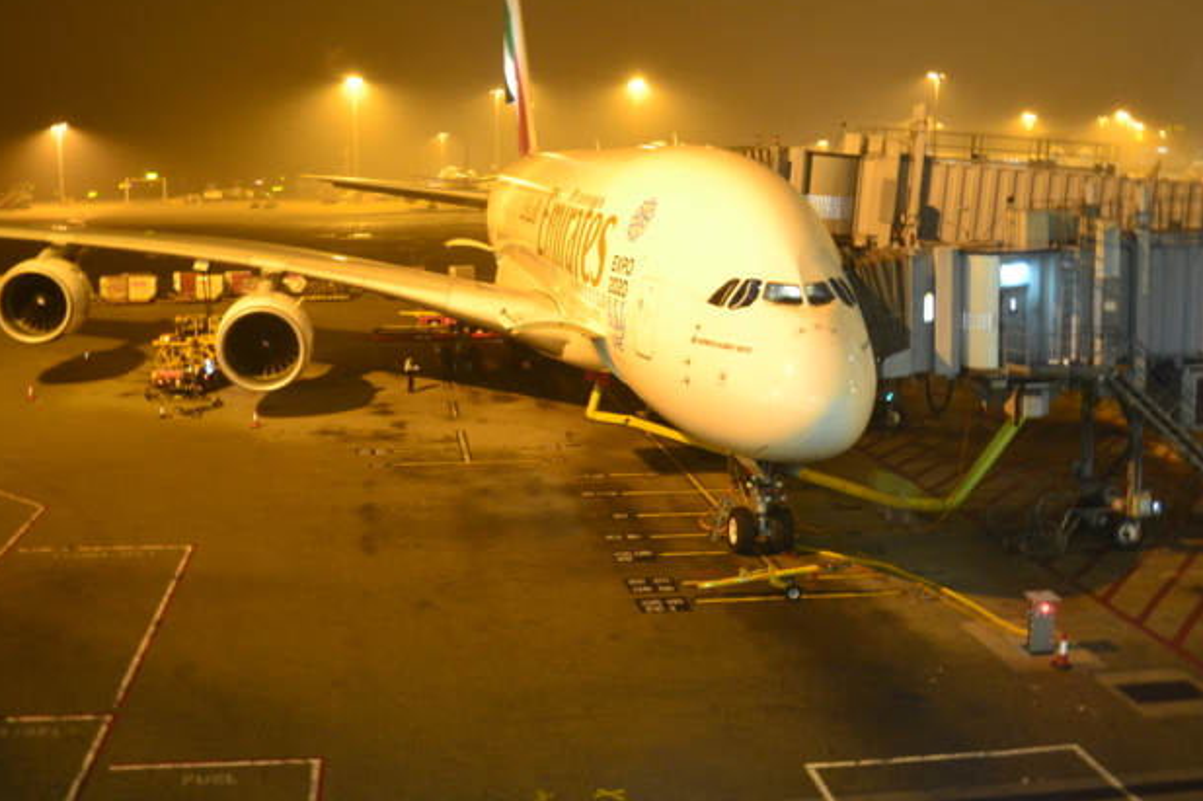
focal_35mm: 35
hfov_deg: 54.3
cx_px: 519
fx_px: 1169
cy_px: 338
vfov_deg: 37.7
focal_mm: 18
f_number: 3.5
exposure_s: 1.6
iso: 800
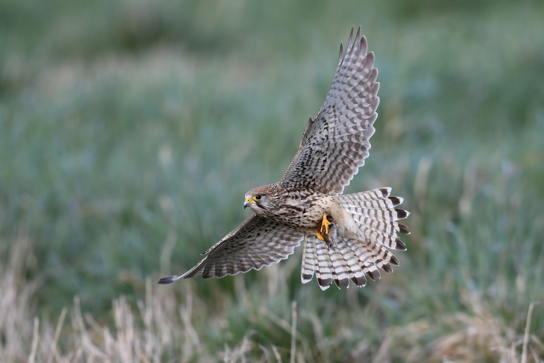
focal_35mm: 750
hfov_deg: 2.7
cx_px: 272
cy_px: 182
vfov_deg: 1.8
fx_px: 11332
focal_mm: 500
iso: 640
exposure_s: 1/1600
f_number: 4
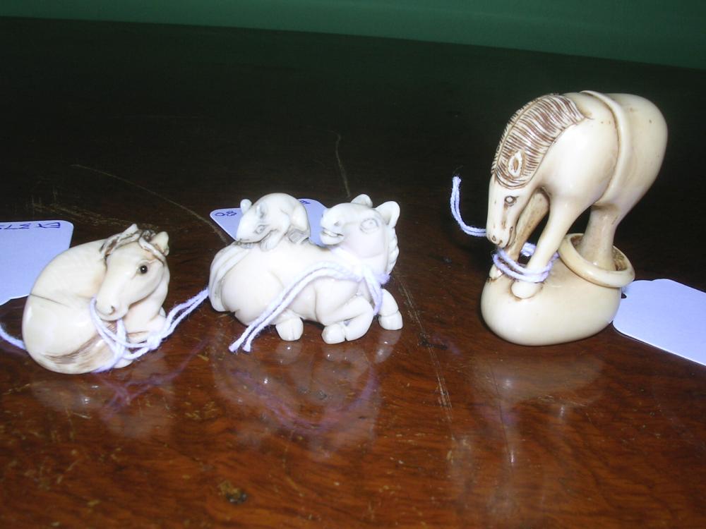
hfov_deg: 49.0
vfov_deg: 37.7
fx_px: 775
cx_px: 353
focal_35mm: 38
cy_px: 264
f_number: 5.6
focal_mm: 5.8
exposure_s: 1/60.1
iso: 100
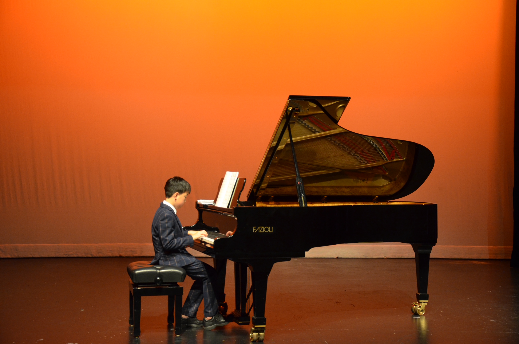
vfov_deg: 22.5
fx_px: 863
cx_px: 260
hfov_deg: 33.5
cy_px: 172
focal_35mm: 60
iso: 1600
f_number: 4.5
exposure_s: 1/15
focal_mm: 40
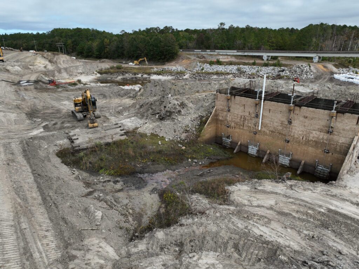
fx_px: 249
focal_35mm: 24
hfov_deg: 71.6
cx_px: 180
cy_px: 134
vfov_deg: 56.8
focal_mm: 12.29
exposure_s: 1/1600
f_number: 2.8
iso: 110
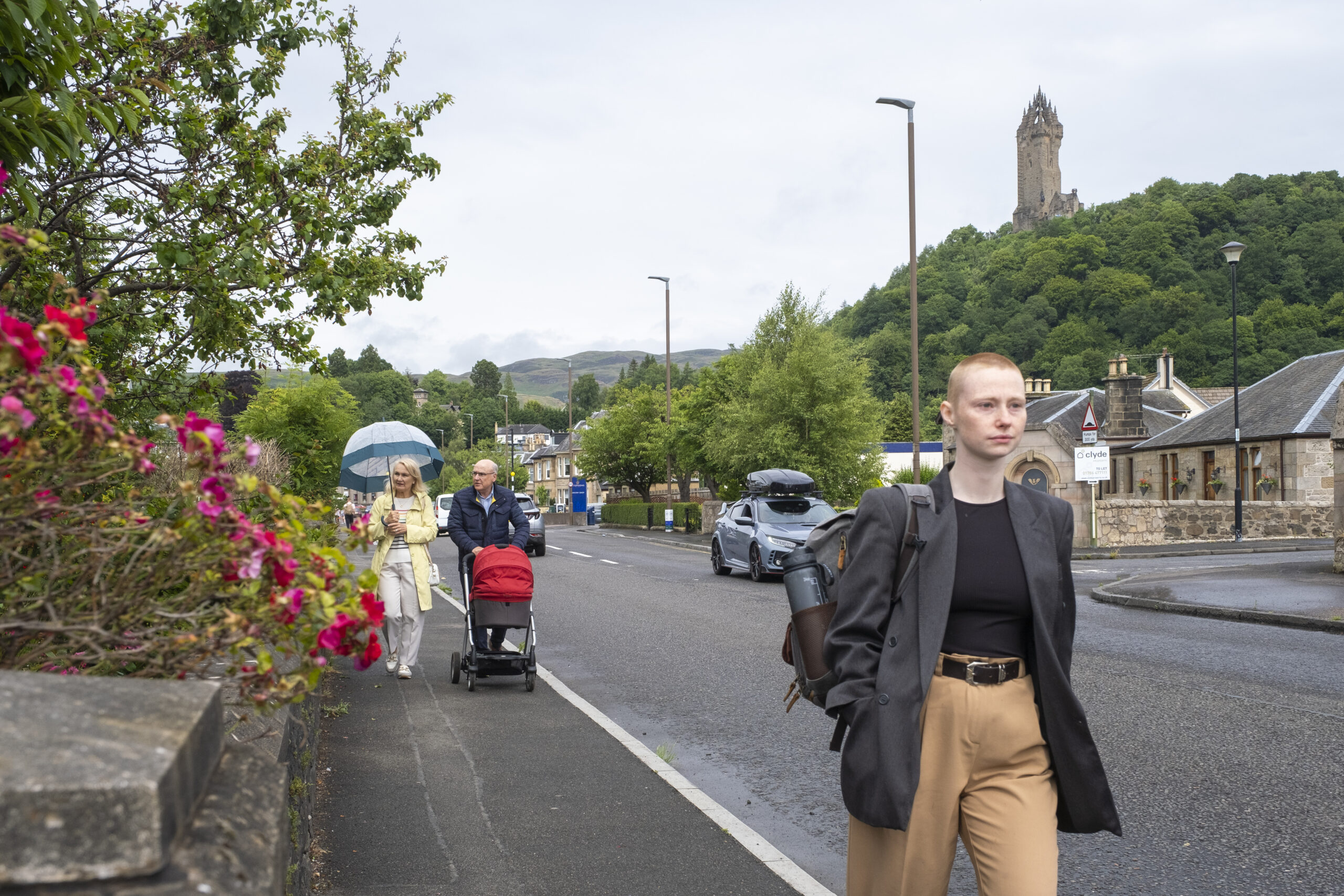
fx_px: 1456
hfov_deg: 49.6
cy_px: 448
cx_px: 672
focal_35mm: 39
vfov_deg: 34.2
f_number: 6.4
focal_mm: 25.7
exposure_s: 1/1000
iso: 500
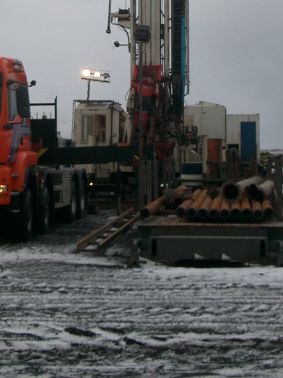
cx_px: 121
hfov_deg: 16.4
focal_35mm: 90
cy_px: 44
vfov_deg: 21.3
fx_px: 981
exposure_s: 1/250
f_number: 3.1
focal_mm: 8.2
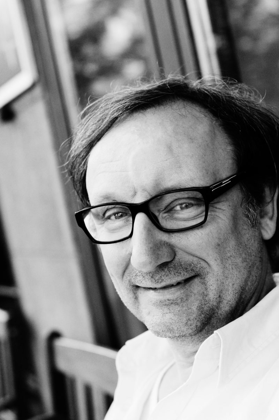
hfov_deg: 18.1
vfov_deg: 27.0
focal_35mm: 75
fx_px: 874
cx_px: 140
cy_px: 210
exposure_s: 1/1000
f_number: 3.2
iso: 500
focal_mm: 50
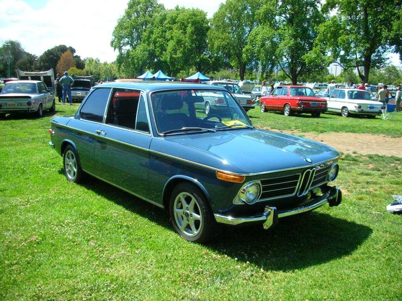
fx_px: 406
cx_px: 201
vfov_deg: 40.7
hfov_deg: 52.6
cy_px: 150
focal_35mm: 35
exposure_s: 1/41.6
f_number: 8.5
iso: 50
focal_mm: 5.8
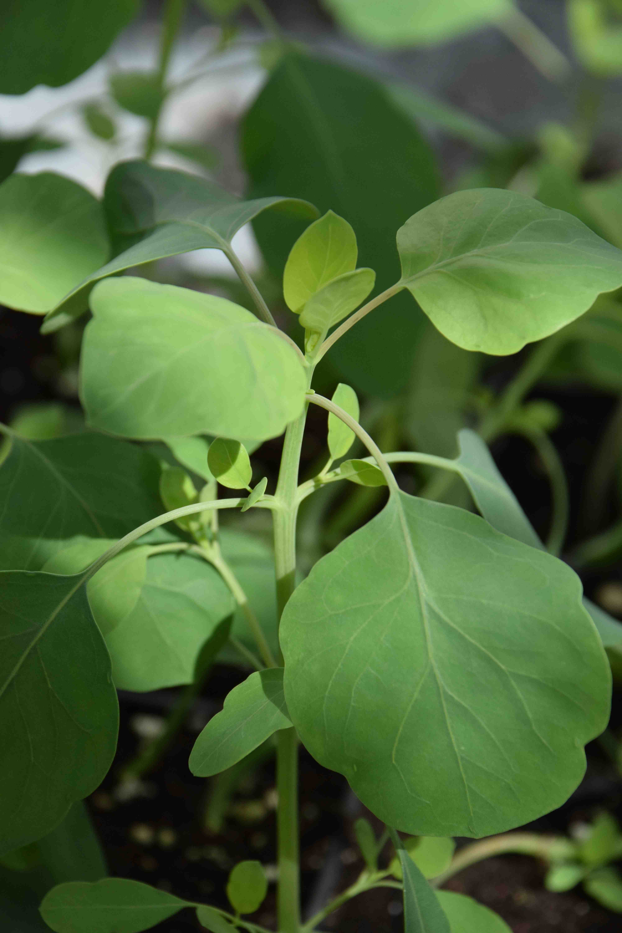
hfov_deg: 9.1
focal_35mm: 150
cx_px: 311
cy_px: 466
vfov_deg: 13.7
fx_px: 3887
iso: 800
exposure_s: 1/1250
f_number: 9
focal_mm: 100
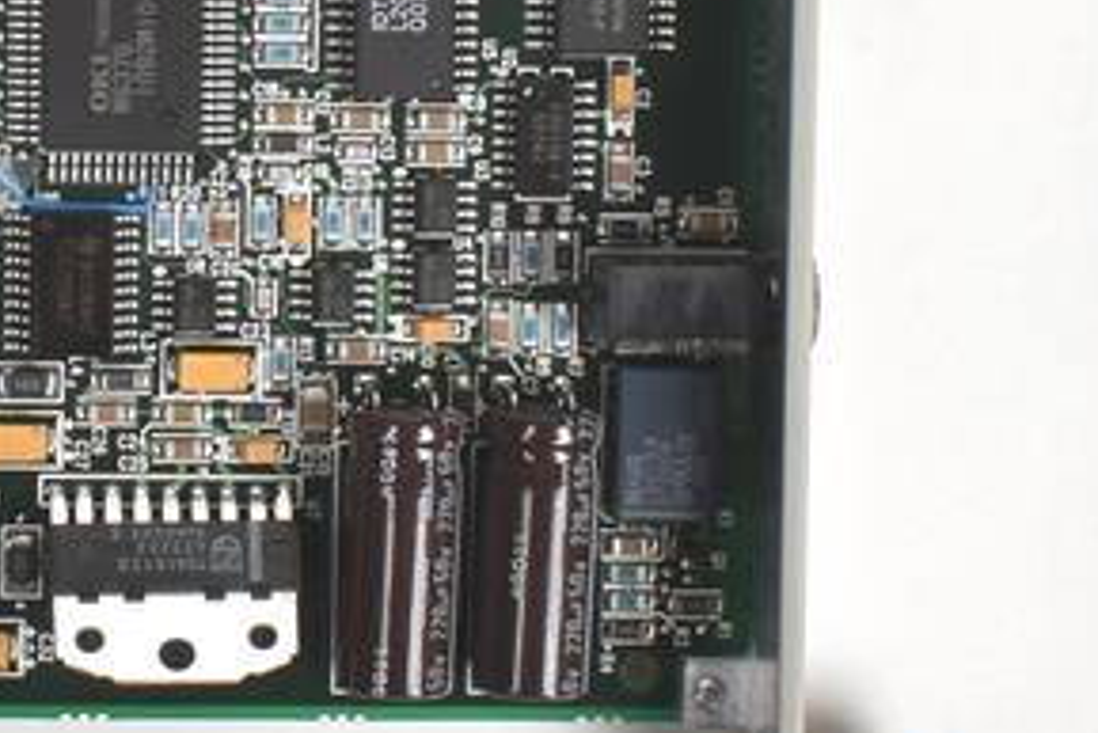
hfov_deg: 32.5
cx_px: -23
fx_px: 1709
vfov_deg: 24.2
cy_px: 273
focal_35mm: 56
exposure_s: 1/200
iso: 200
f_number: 14
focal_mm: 18
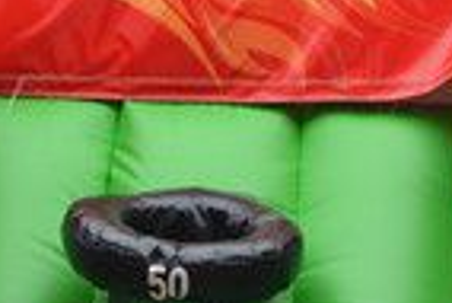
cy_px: 384
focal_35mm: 245
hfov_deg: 8.3
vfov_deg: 5.6
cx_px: 592
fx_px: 3077
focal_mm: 29
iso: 160
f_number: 5.6
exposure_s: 1/125
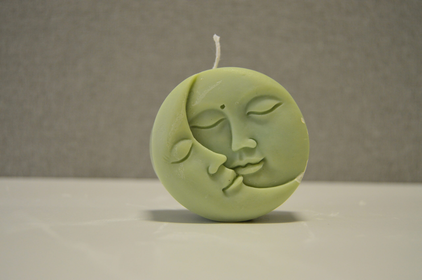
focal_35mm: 45
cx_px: 211
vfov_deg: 29.8
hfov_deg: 43.6
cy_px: 140
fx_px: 527
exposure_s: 1/50
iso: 800
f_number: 4.2
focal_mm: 30
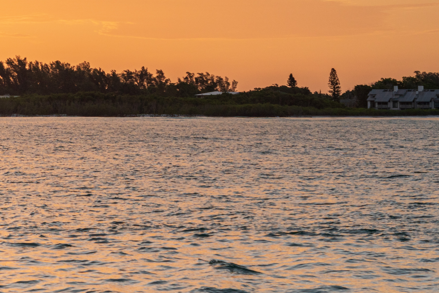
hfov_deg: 12.5
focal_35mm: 159
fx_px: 1939
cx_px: -146
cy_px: -25
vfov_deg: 8.6
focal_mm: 57
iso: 400
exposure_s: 1/160
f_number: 5.6
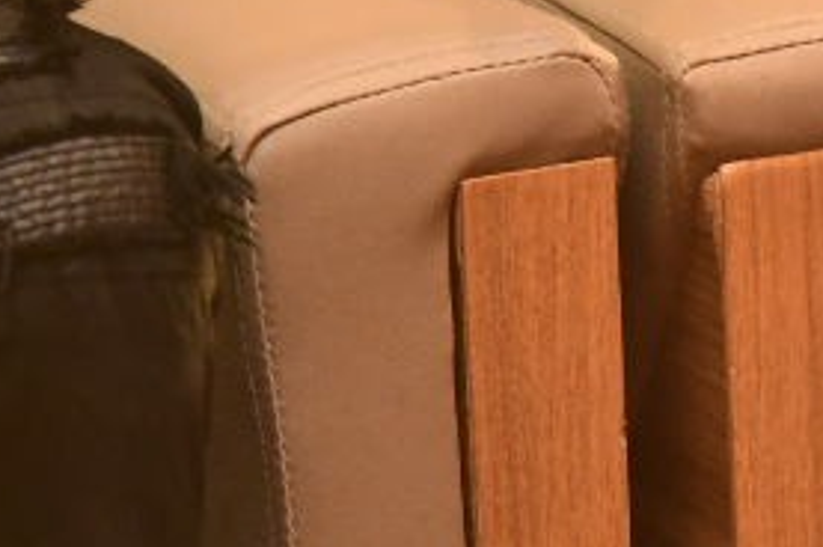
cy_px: -907
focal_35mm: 644
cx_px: 790
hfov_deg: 3.2
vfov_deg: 2.1
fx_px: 14705
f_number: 5.6
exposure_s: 1/125
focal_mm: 110
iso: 4000
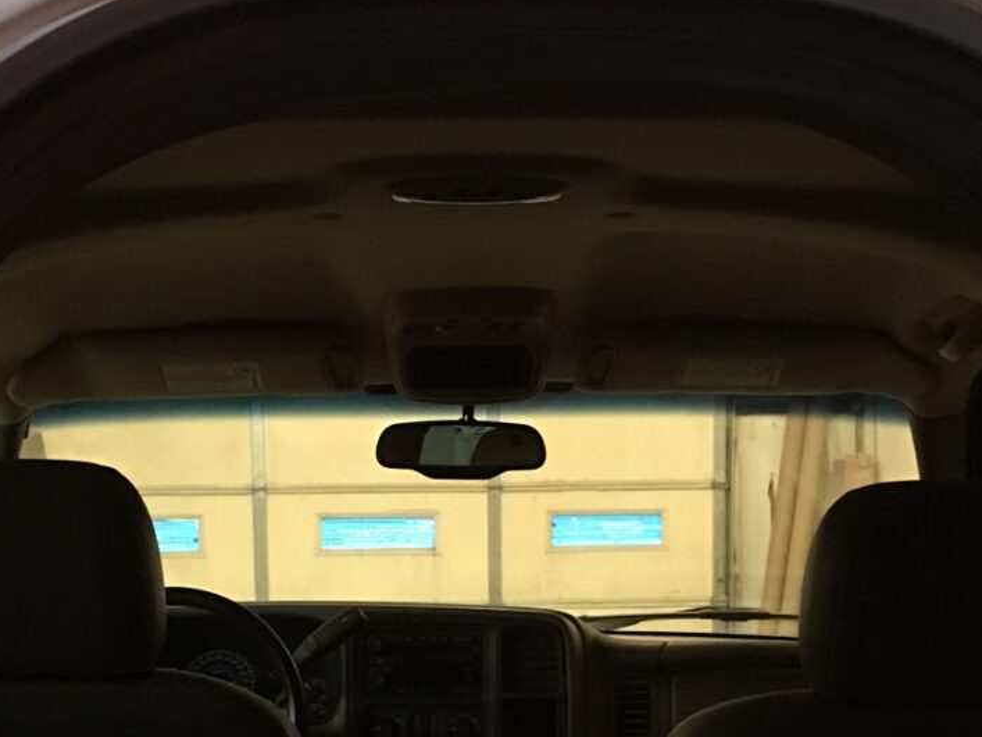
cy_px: 770
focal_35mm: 63
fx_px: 1787
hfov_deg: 30.7
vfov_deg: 22.2
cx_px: 503
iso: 100
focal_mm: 4.15
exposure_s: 1/4
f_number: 2.2
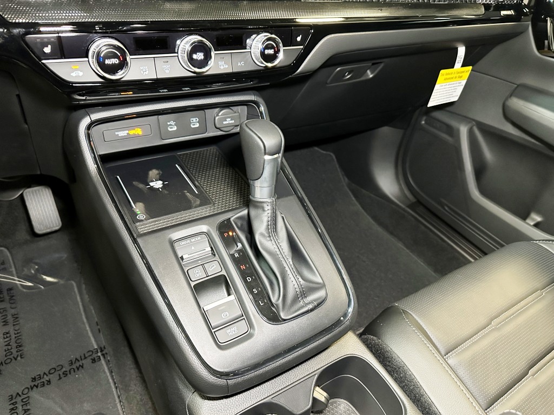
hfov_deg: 71.6
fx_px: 384
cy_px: 208
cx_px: 277
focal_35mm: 24
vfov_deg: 56.8
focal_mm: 6.86
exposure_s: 1/30
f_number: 1.78
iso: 800
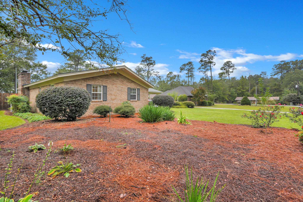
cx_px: 152
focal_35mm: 16
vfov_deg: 73.7
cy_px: 101
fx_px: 135
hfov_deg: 96.7
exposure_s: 1/100
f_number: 9
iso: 320
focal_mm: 16
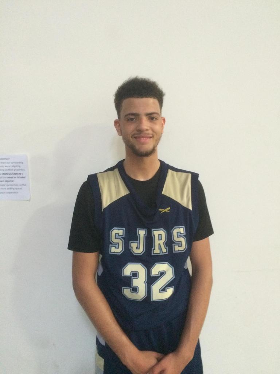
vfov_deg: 61.7
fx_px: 313
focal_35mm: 29
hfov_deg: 48.2
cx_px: 140
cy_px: 187
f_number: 2.2
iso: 320
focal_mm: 4.15
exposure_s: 1/15
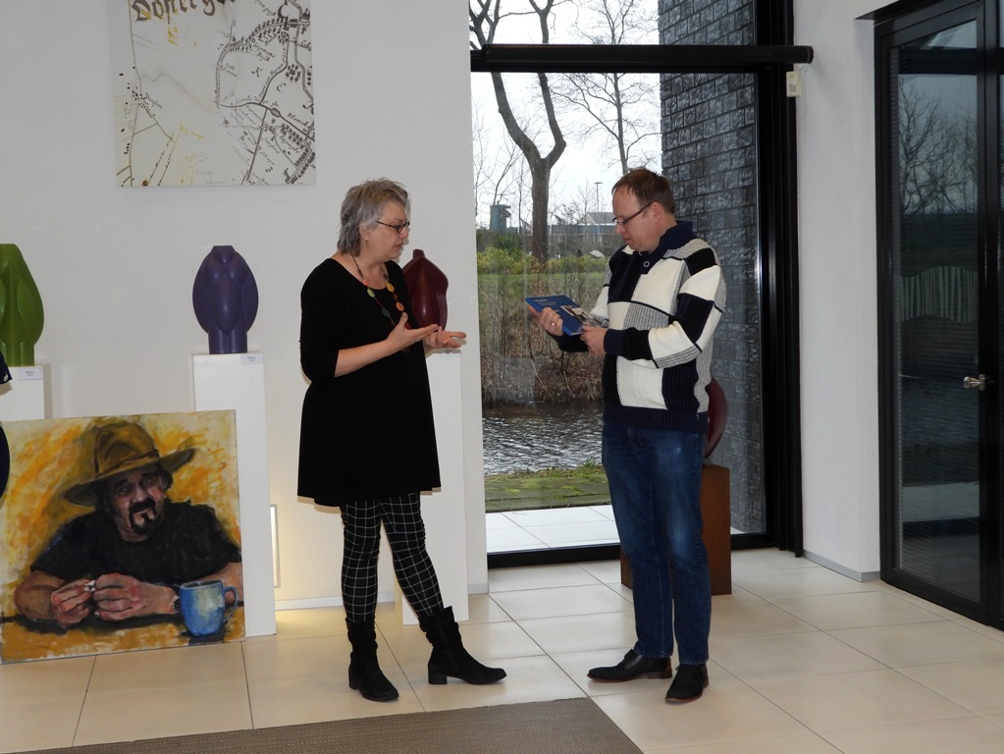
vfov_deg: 32.9
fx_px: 1277
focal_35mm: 44
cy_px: 377
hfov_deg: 42.9
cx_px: 502
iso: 100
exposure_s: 1/50
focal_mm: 7.9
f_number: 3.2
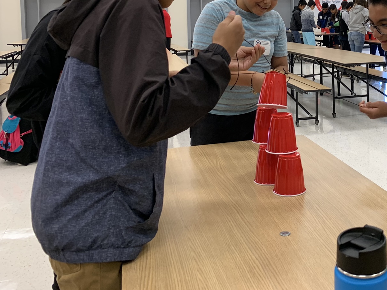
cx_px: 317
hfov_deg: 40.9
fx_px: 492
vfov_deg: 31.8
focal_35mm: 44
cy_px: 50
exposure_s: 1/75
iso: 100
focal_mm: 4.25
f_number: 1.8
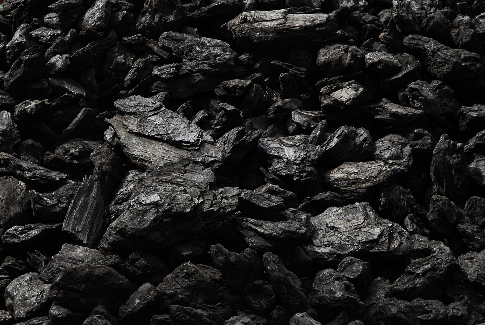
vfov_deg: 13.1
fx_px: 1416
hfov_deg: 19.4
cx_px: 242
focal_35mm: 105
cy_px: 162
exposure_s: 1/200
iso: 200
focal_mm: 70
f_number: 6.3
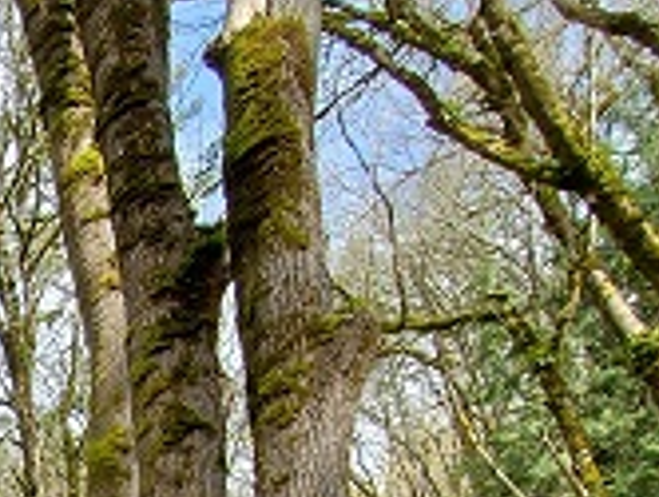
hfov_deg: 26.2
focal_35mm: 45
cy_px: 847
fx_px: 858
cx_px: -393
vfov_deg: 22.4
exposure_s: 1/251
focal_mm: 1.8
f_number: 2.2
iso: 50
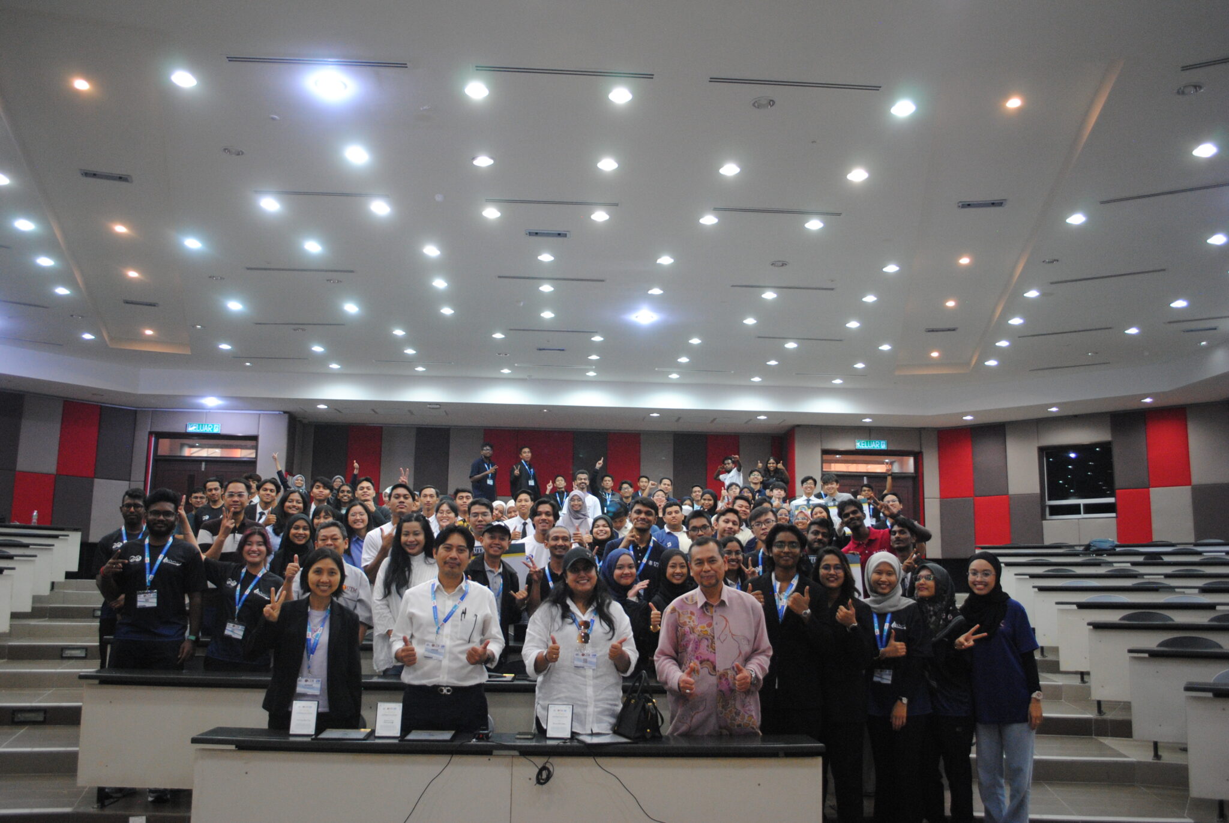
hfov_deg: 61.9
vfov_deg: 43.7
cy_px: 412
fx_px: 1025
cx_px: 614
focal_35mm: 30
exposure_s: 1/30
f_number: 3.8
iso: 720
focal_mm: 20
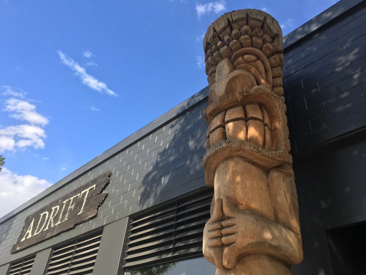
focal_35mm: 29
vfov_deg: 48.2
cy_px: 138
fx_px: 307
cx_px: 183
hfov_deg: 61.7
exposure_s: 1/475
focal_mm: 4.15
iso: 25
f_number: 2.2
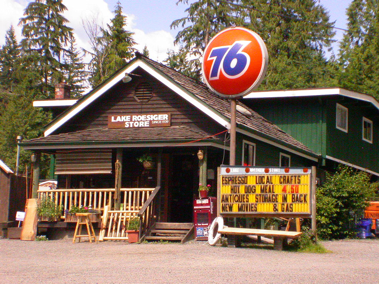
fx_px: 1664
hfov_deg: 13.0
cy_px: 142
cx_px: 190
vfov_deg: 9.8
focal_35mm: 152
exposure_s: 1/853
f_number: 10.2
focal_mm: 31.5
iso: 800
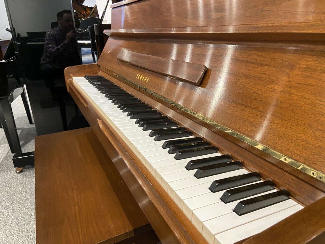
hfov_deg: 67.3
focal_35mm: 26
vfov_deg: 53.1
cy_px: 122
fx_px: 244
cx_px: 162
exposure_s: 1/30
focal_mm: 4.25
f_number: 1.8
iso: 500
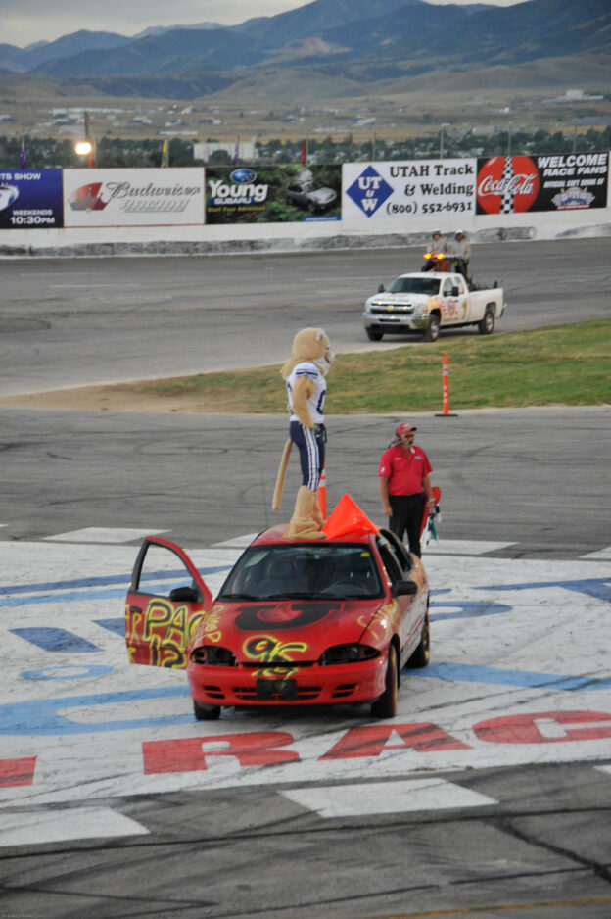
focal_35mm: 120
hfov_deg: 11.4
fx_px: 3059
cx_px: 306
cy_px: 460
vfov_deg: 17.1
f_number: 6.3
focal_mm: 120
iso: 2500
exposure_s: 1/160
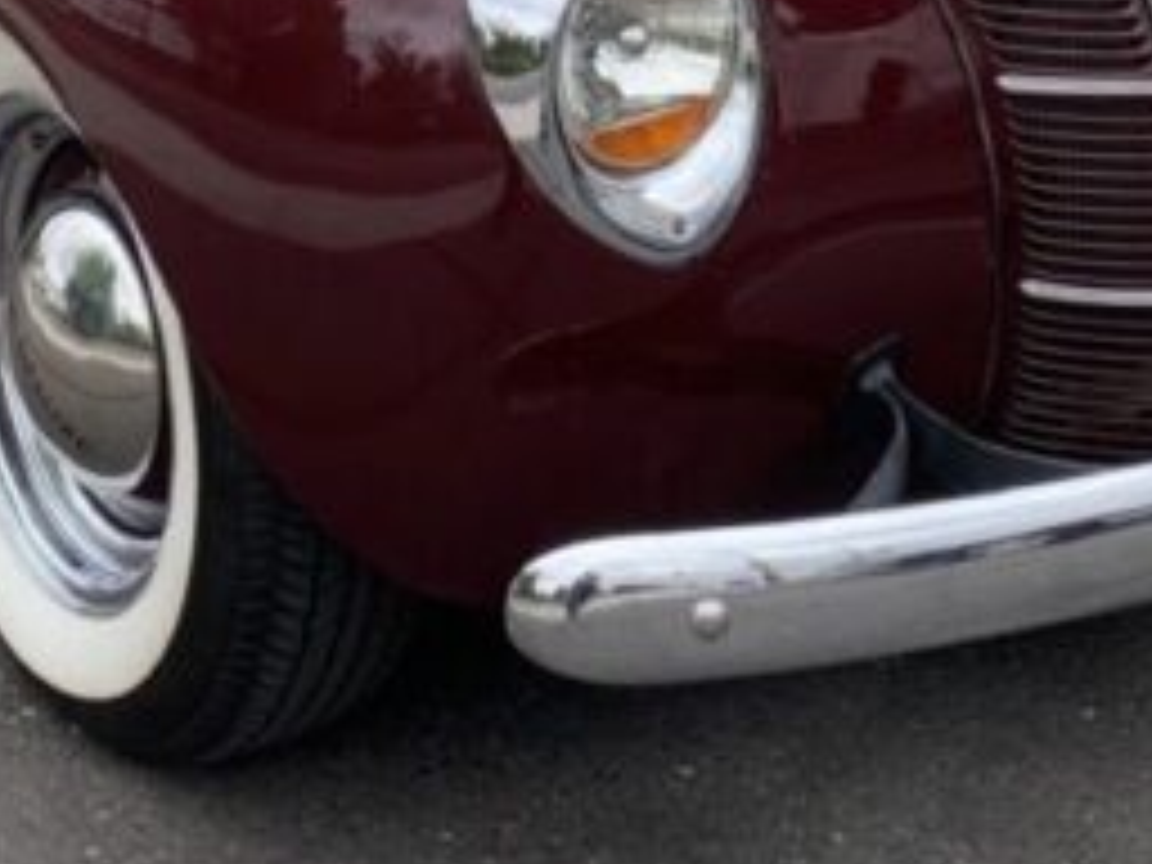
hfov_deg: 24.9
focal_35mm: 78
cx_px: 374
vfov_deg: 17.8
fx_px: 2596
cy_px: -216
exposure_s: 1/520
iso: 25
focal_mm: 4.25
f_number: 1.8
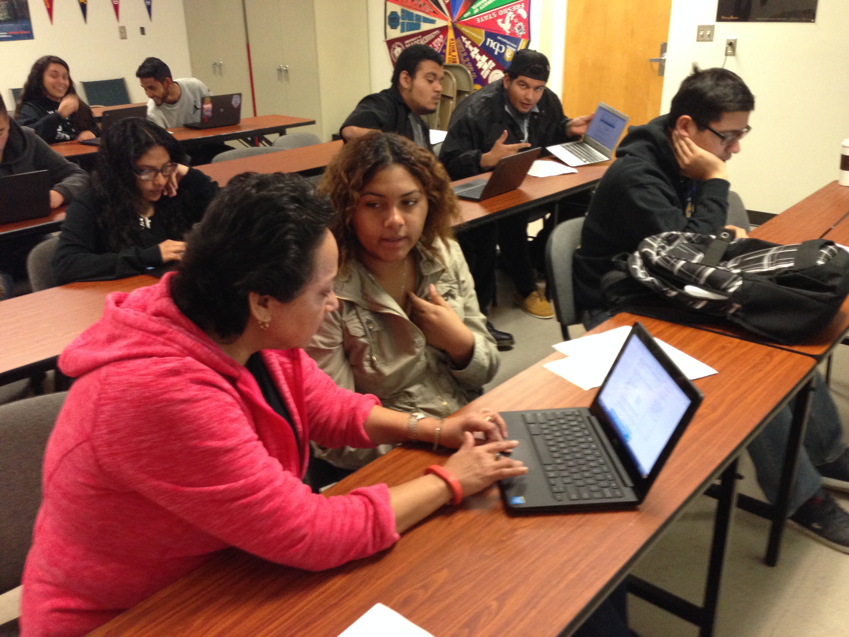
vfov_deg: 42.9
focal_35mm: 33
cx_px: 424
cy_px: 318
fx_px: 809
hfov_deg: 55.4
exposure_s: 1/20
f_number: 2.4
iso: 250
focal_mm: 4.12
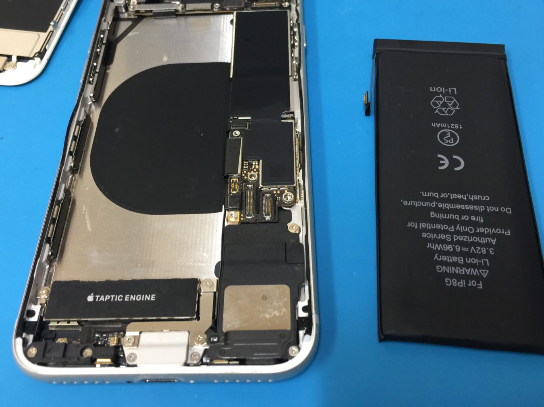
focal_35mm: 33
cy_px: 176
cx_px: 268
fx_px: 519
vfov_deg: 42.8
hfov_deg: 55.4
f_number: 2.2
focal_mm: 4.15
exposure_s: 1/15
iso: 50
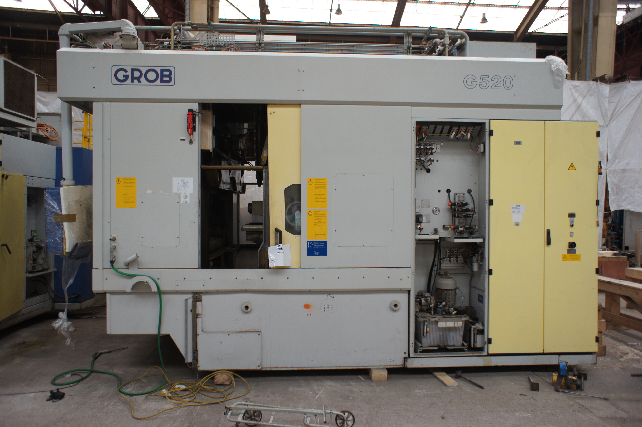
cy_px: 214
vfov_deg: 53.1
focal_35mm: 24
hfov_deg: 73.8
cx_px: 321
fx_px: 428
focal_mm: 16
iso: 200
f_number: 3.5
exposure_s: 1/40
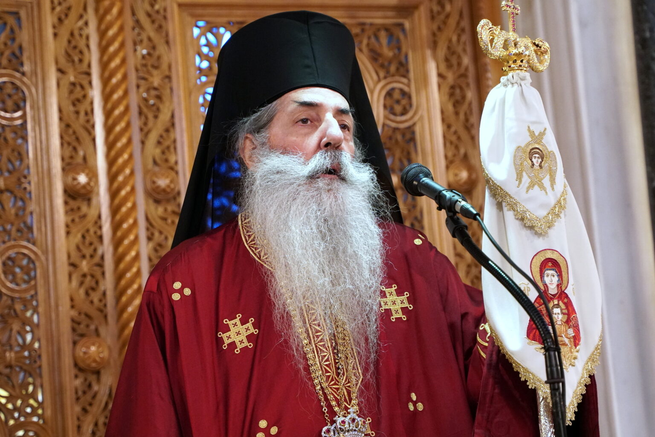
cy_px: 218
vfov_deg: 14.0
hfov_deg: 20.9
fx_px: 1774
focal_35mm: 98
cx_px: 328
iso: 2500
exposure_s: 1/125
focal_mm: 65
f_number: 3.5
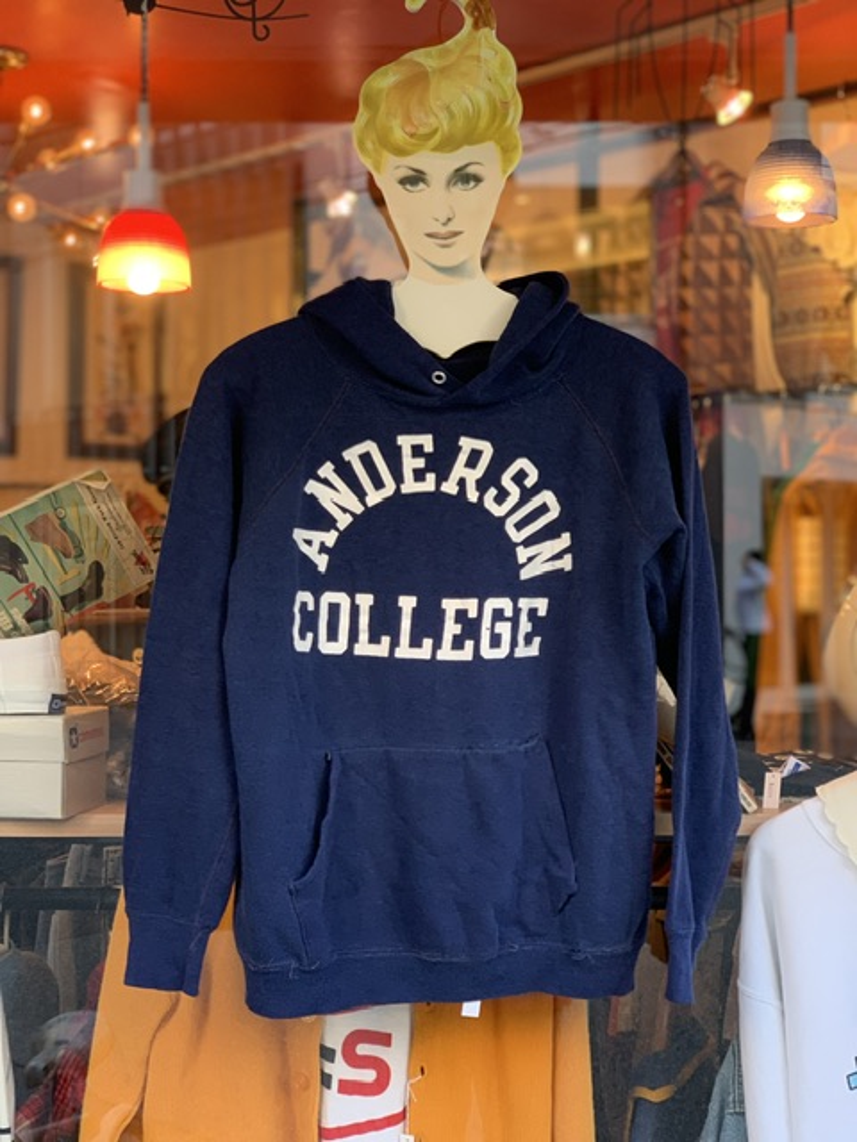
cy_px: 571
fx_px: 1717
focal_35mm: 52
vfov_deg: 36.8
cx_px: 428
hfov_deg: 28.0
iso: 125
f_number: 2.4
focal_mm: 6
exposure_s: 1/120
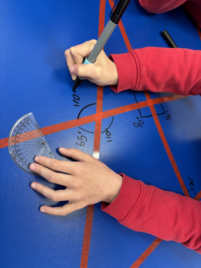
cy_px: 134
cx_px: 100
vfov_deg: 67.3
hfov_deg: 53.1
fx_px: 201
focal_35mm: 26
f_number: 1.6
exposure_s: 1/50
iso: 125
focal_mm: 5.96
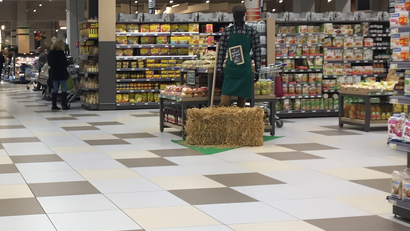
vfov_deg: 21.4
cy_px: 86
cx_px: 61
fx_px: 609
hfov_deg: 35.6
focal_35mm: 56
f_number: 2.2
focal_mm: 4.15
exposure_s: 1/33
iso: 32
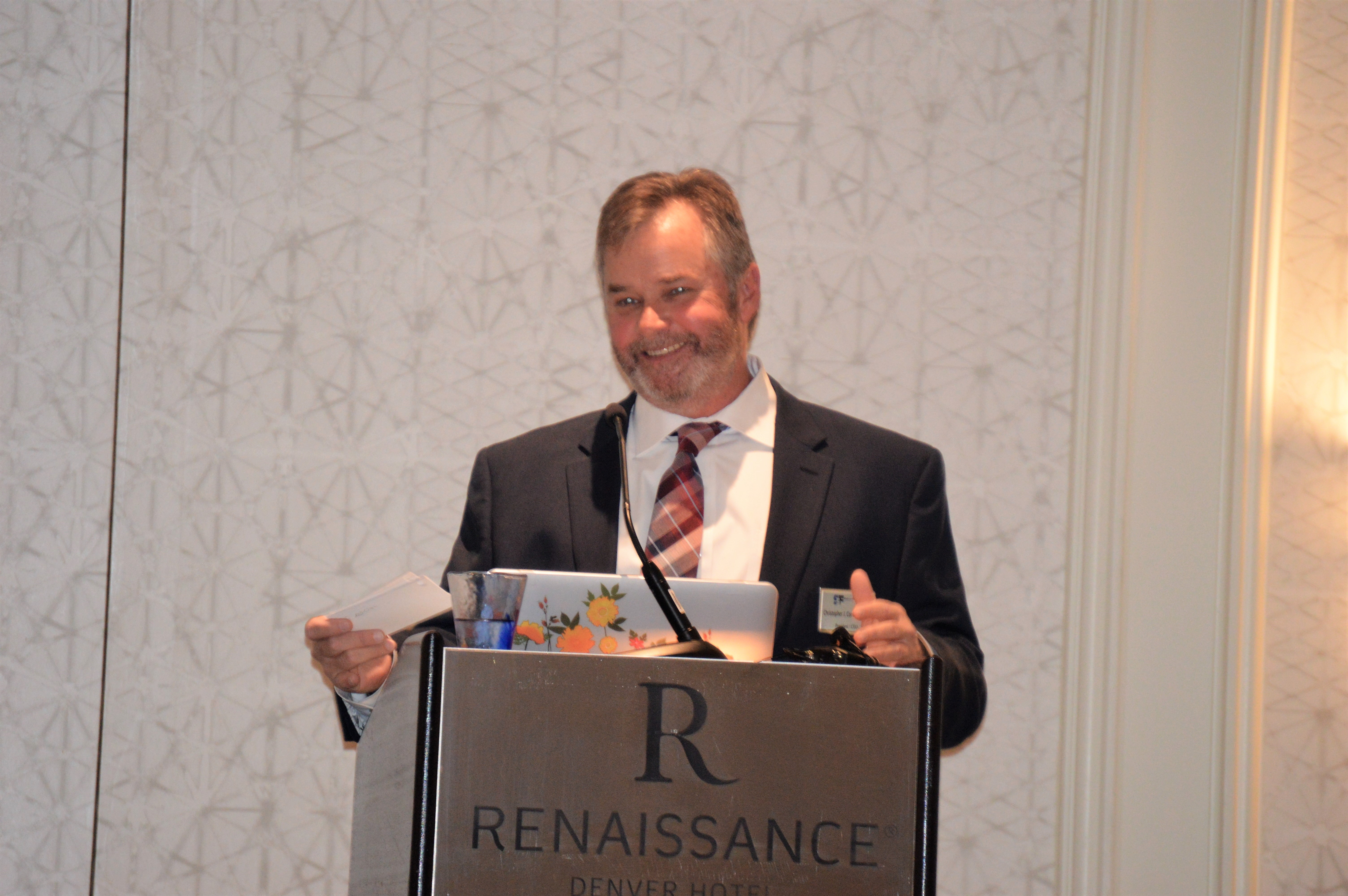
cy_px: 448
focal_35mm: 300
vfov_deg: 4.6
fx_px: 11223
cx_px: 674
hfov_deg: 6.9
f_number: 5.6
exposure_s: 1/60
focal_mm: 200
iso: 1400
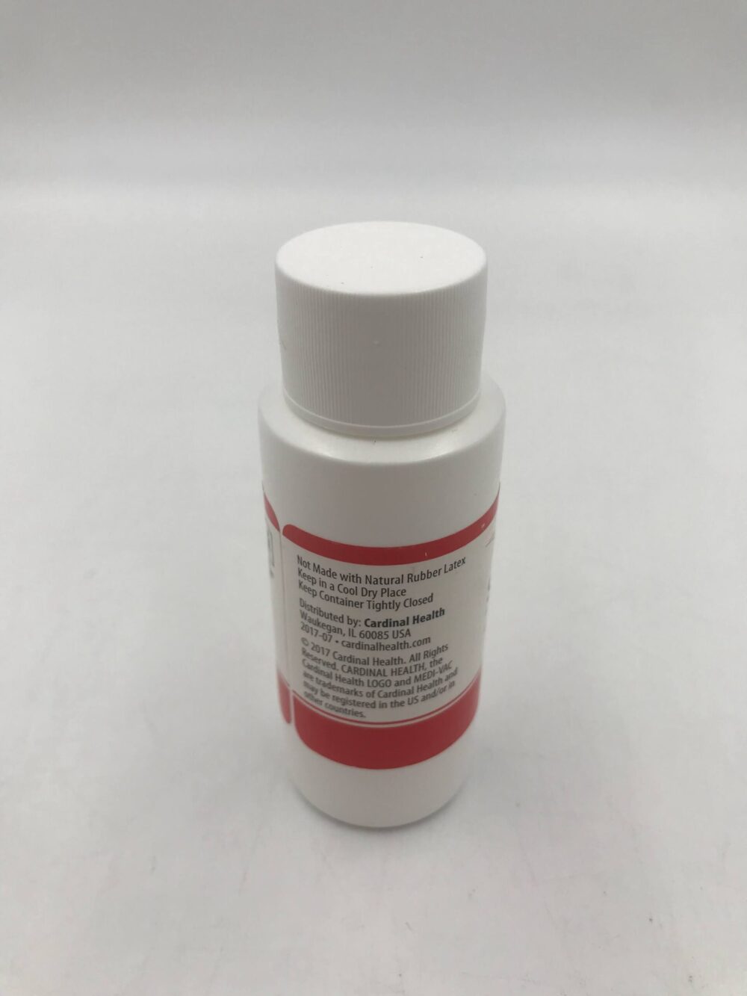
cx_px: 374
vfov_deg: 63.4
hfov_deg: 49.8
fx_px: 806
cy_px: 498
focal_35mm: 28
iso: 20
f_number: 1.8
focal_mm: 3.99
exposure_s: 1/257
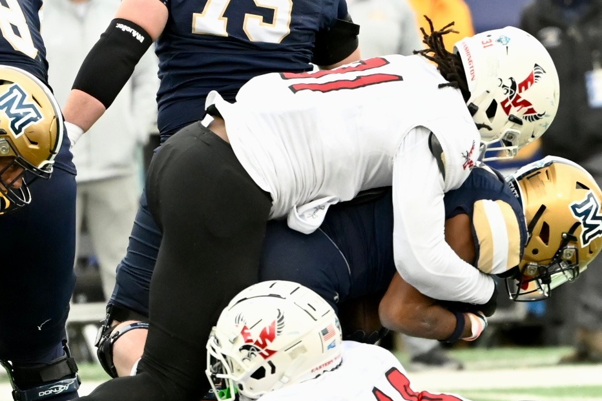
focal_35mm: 351
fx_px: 5868
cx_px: 420
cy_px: 275
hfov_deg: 5.9
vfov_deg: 3.9
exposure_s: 1/3200
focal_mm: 200
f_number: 2.8
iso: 2000
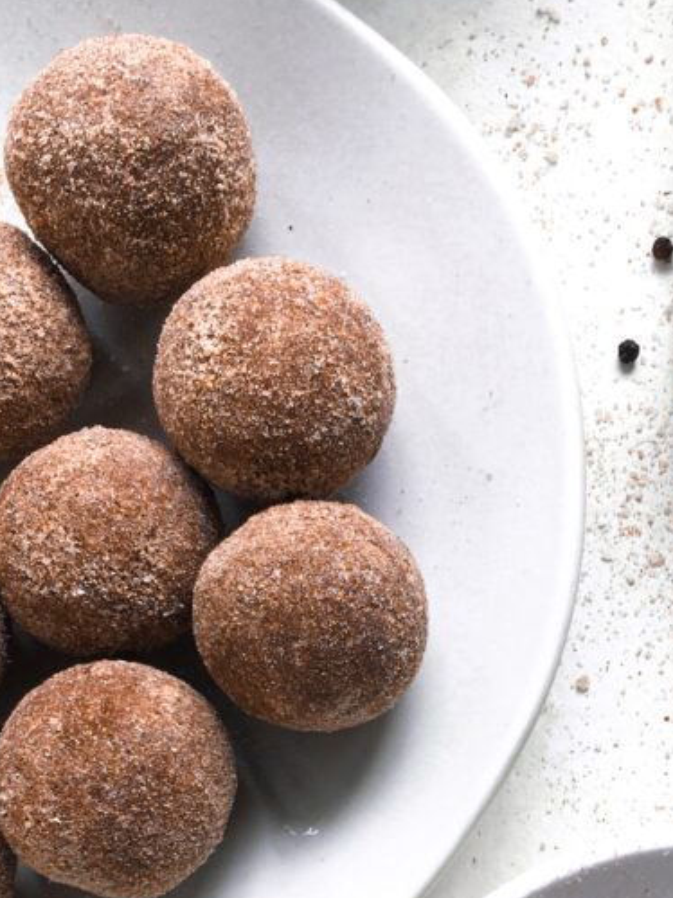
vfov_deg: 29.5
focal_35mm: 62
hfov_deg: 23.5
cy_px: 863
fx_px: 1608
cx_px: 453
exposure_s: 1/100
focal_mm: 4.15
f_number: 2.2
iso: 32
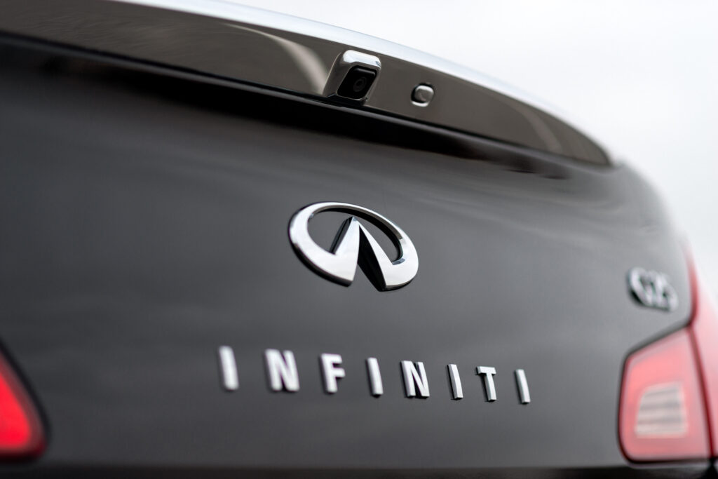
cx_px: 359
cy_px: 240
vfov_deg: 16.1
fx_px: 1695
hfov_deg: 23.9
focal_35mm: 85
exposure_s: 1/640
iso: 200
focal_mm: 85
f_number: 1.8
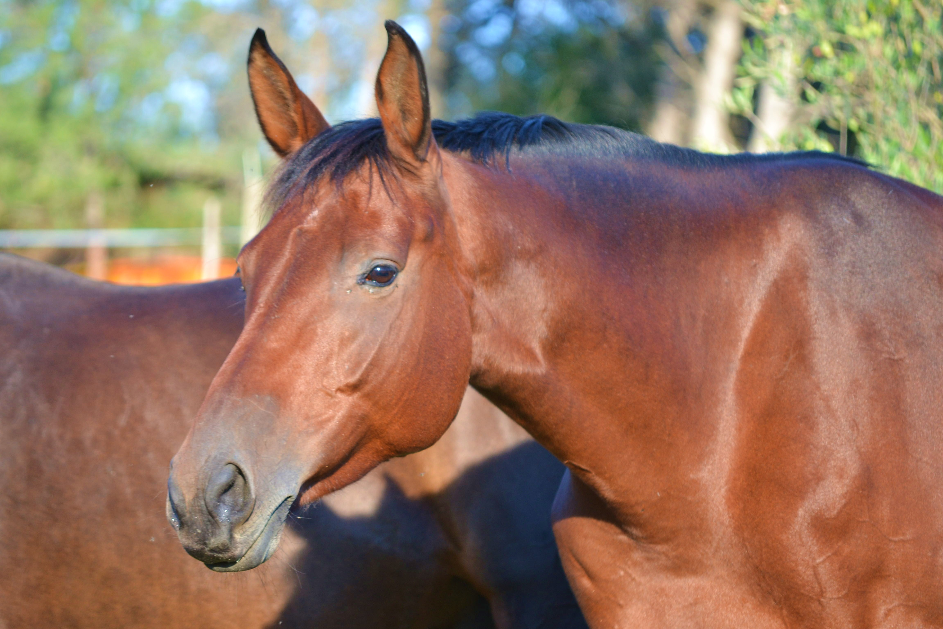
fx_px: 5893
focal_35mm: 225
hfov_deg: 9.1
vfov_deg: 6.1
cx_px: 472
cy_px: 314
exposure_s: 1/250
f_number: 5
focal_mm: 150
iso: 400
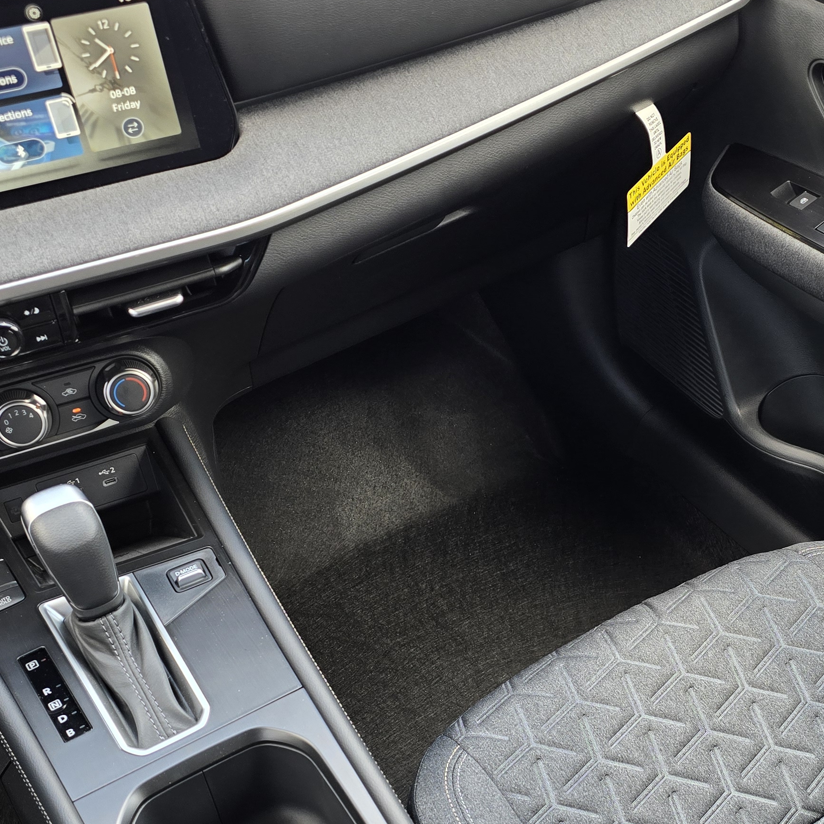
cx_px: 586
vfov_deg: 35.7
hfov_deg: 35.5
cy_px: 555
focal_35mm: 47
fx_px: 1266
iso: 80
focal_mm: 6.3
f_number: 1.7
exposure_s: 1/180
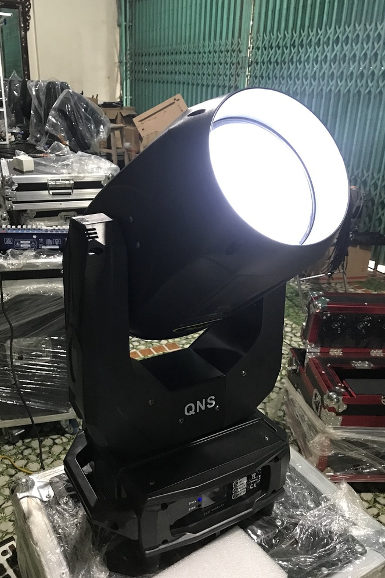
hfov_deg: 43.6
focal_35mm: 30
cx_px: 172
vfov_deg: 61.9
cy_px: 283
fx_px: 481
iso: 100
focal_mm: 3.99
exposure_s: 1/16
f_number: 1.8
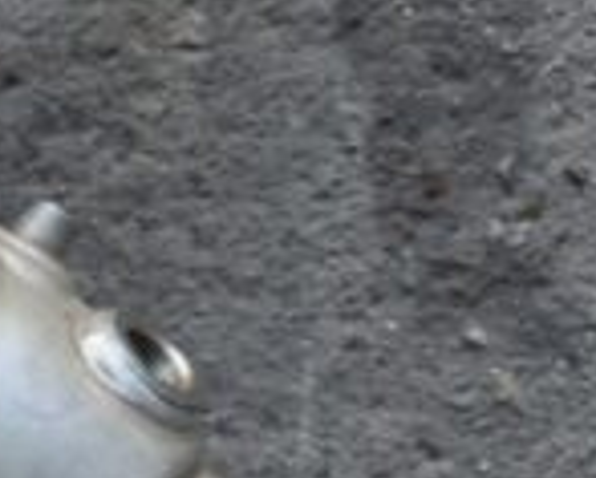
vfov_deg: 13.2
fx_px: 2067
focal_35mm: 117
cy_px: 308
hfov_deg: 13.3
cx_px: -714
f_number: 1.8
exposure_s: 1/100
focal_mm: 5.54
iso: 64
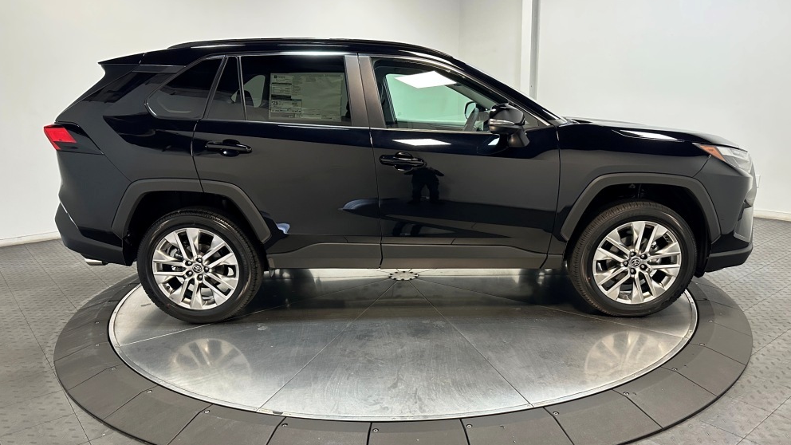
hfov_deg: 69.8
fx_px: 566
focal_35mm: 27
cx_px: 407
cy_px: 266
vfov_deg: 42.7
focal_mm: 6.86
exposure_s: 1/60
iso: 500
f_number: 1.78
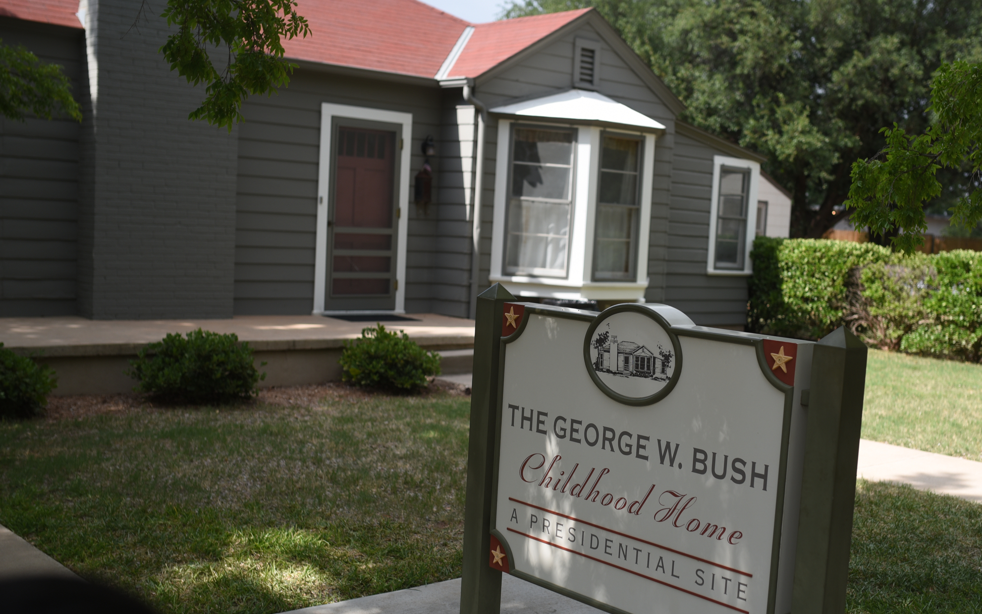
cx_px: 494
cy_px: 318
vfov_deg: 35.3
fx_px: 963
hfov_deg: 54.0
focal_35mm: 36
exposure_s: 1/500
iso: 100
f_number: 2.8
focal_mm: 35
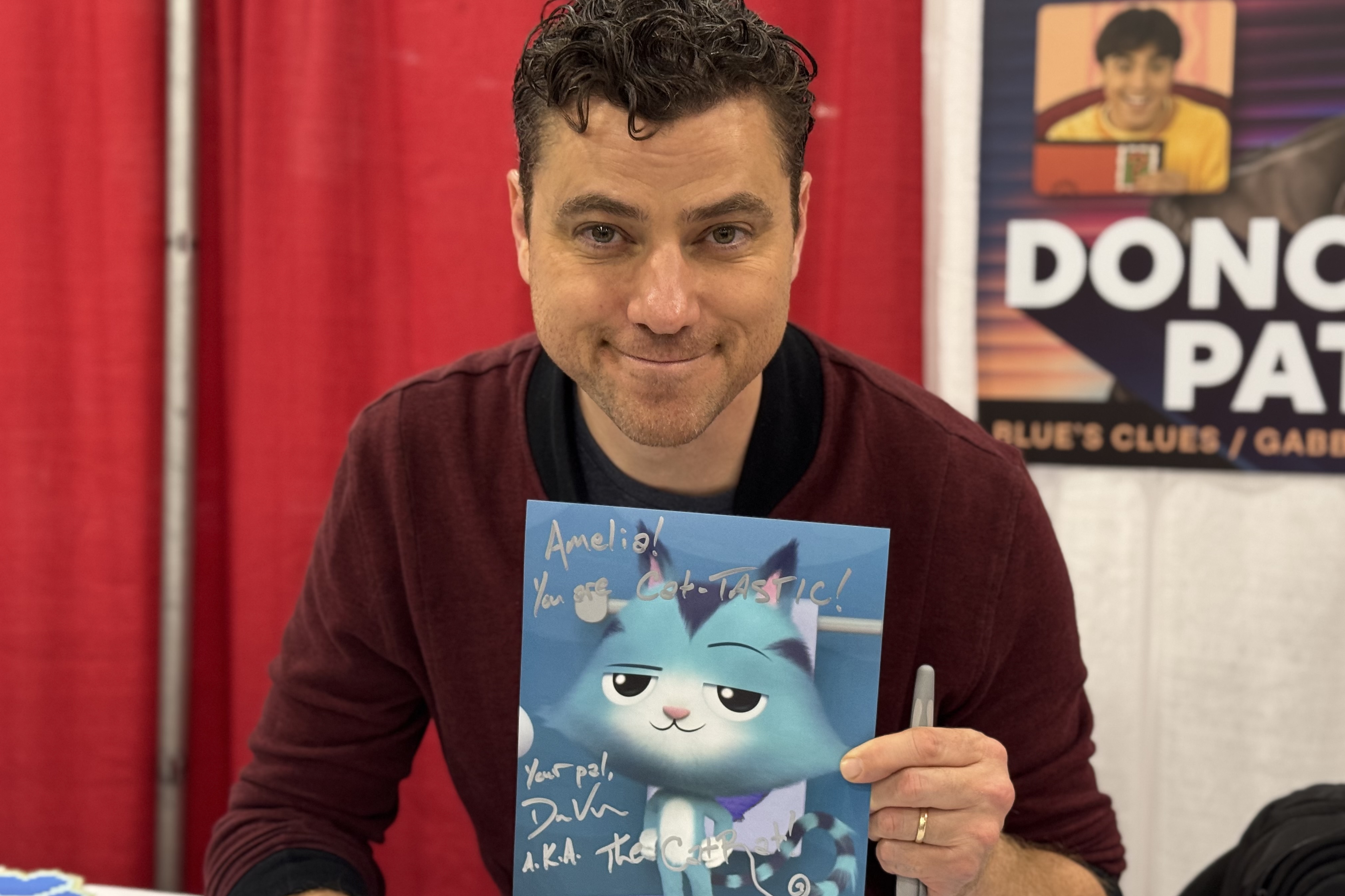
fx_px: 1868
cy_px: 450
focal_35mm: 50
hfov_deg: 39.6
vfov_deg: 27.0
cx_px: 672
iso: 200
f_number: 1.78
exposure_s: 1/40
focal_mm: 6.76
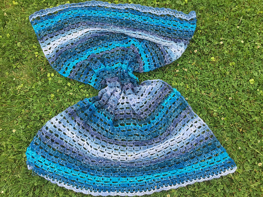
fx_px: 220
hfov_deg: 61.7
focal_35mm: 29
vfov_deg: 48.2
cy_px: 98
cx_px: 132
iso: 32
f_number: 2.2
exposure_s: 1/670
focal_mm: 4.15
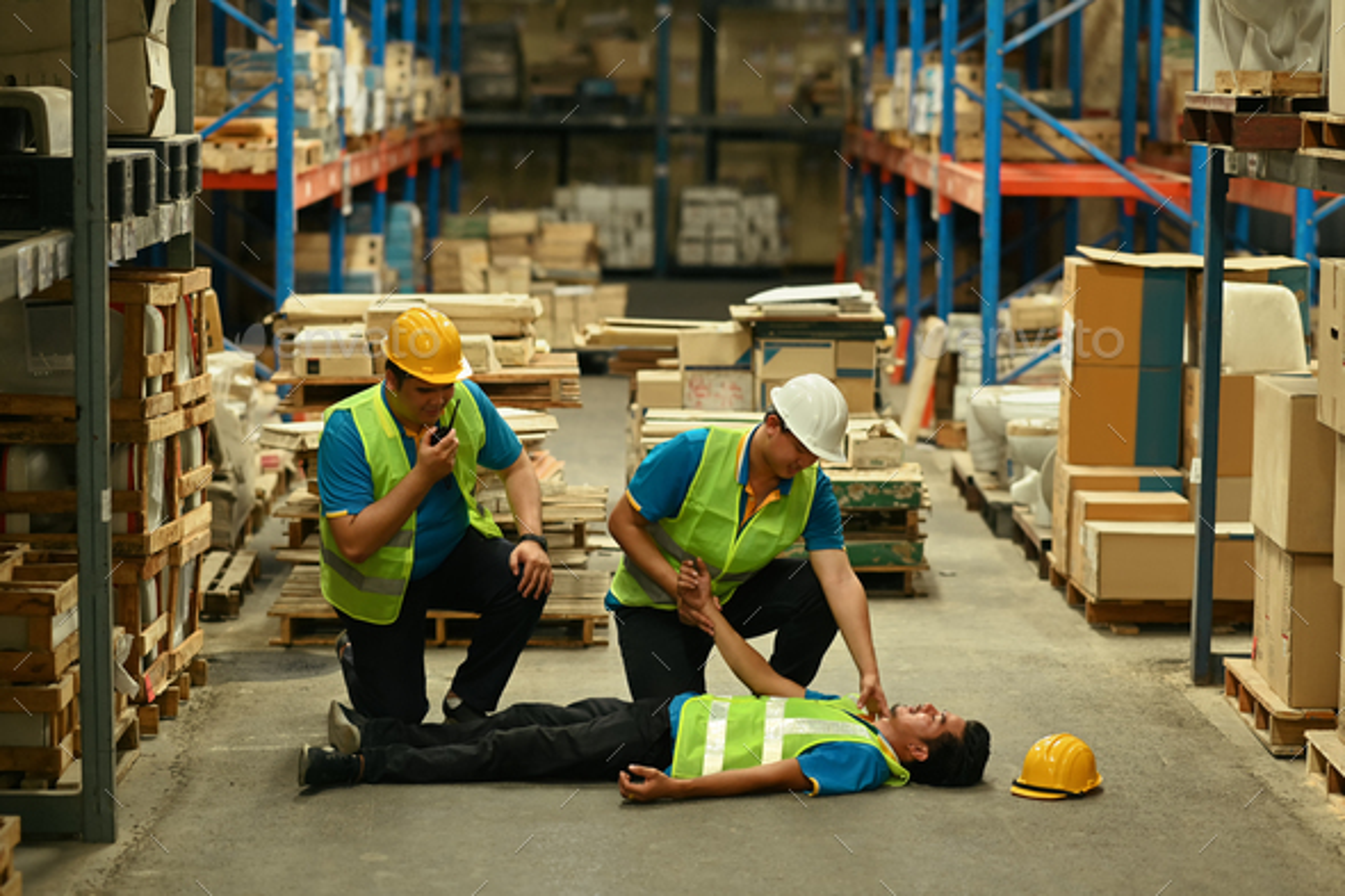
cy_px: 448
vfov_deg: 13.0
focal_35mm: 105
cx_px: 672
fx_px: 3922
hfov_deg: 19.5
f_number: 2.2
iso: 500
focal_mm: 105
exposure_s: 1/125
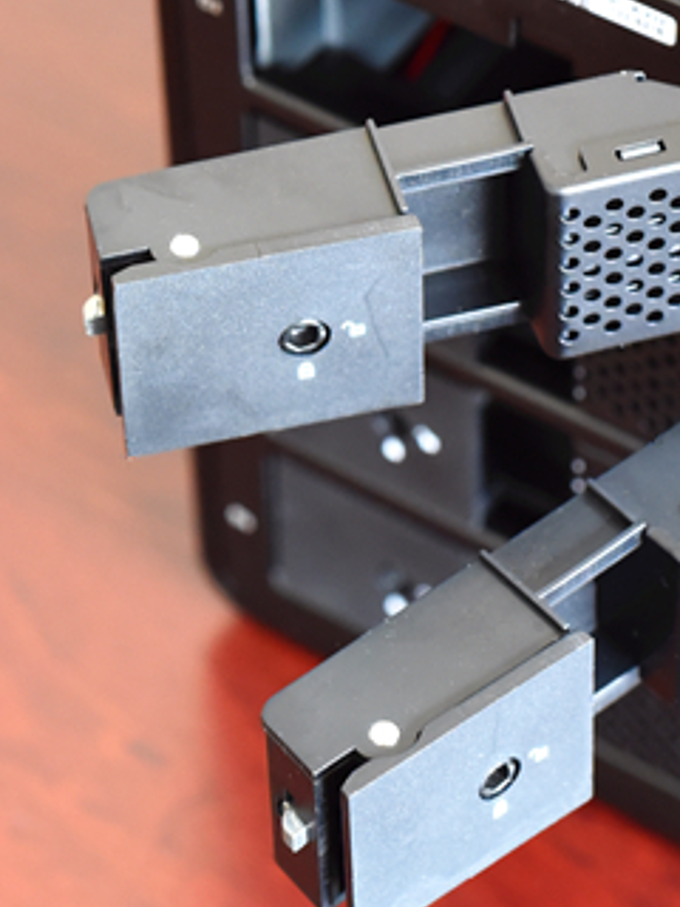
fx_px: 4243
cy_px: 264
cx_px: 187
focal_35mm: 162
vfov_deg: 12.2
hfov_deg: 9.2
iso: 3200
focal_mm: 60
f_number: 9
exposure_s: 1/60
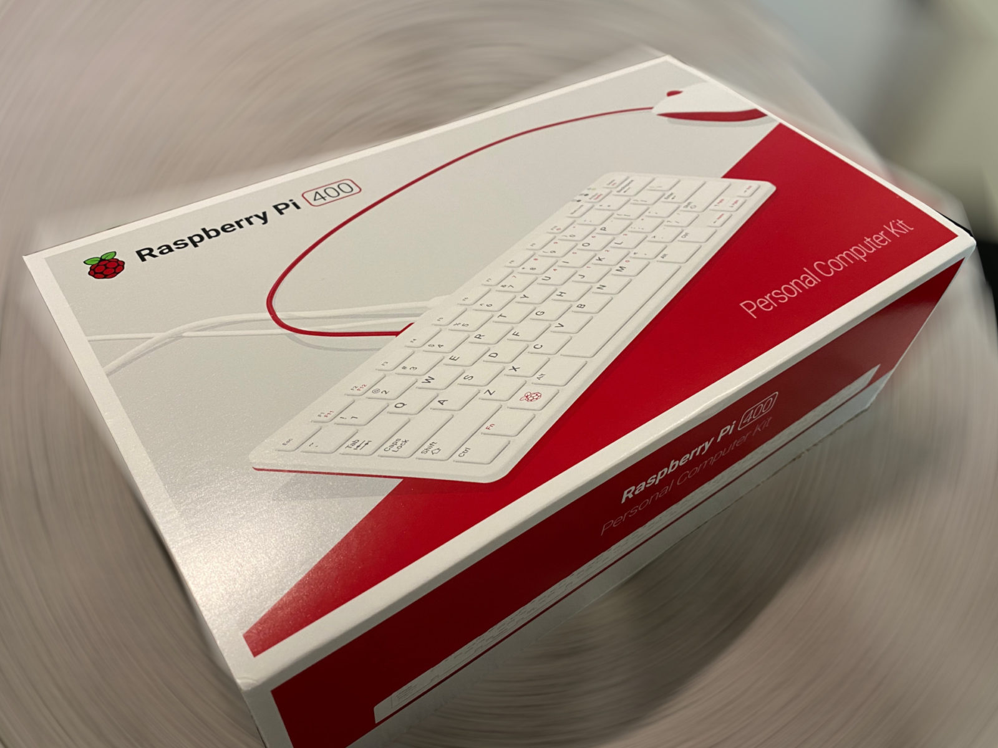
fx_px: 750
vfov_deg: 53.1
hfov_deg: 67.3
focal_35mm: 26
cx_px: 499
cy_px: 374
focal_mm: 4.25
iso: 160
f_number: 1.8
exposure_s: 1/60
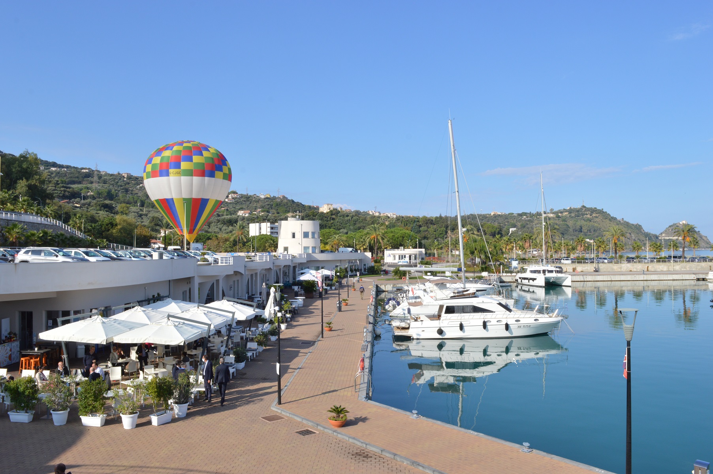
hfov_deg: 67.4
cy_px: 237
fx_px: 534
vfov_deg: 47.8
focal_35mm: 27
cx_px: 356
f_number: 16
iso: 200
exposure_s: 1/125
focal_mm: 18
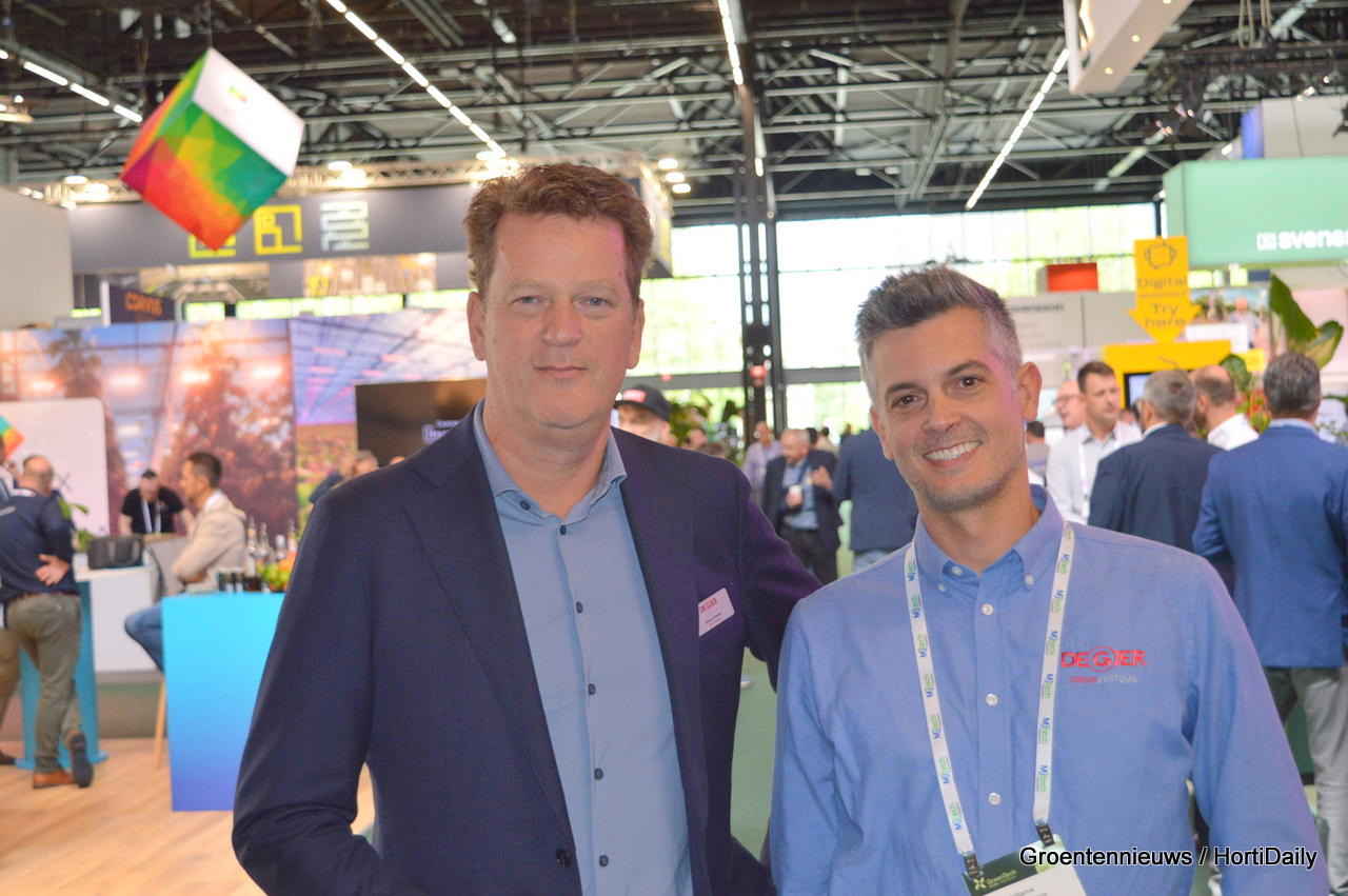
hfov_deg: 38.9
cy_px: 448
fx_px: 1908
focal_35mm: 51
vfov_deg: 26.4
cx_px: 674
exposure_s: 1/160
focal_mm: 34
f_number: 4.5
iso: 640
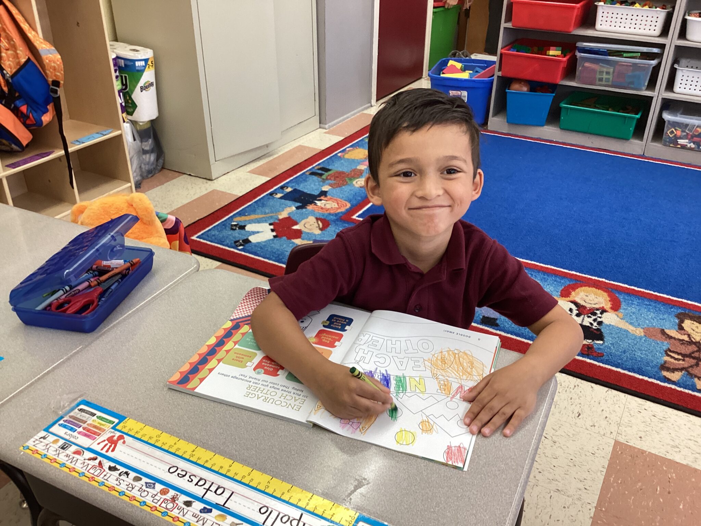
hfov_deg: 58.4
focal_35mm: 31
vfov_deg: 45.4
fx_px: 628
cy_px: 263
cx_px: 350
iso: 80
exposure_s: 1/50
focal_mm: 3.3
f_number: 2.4
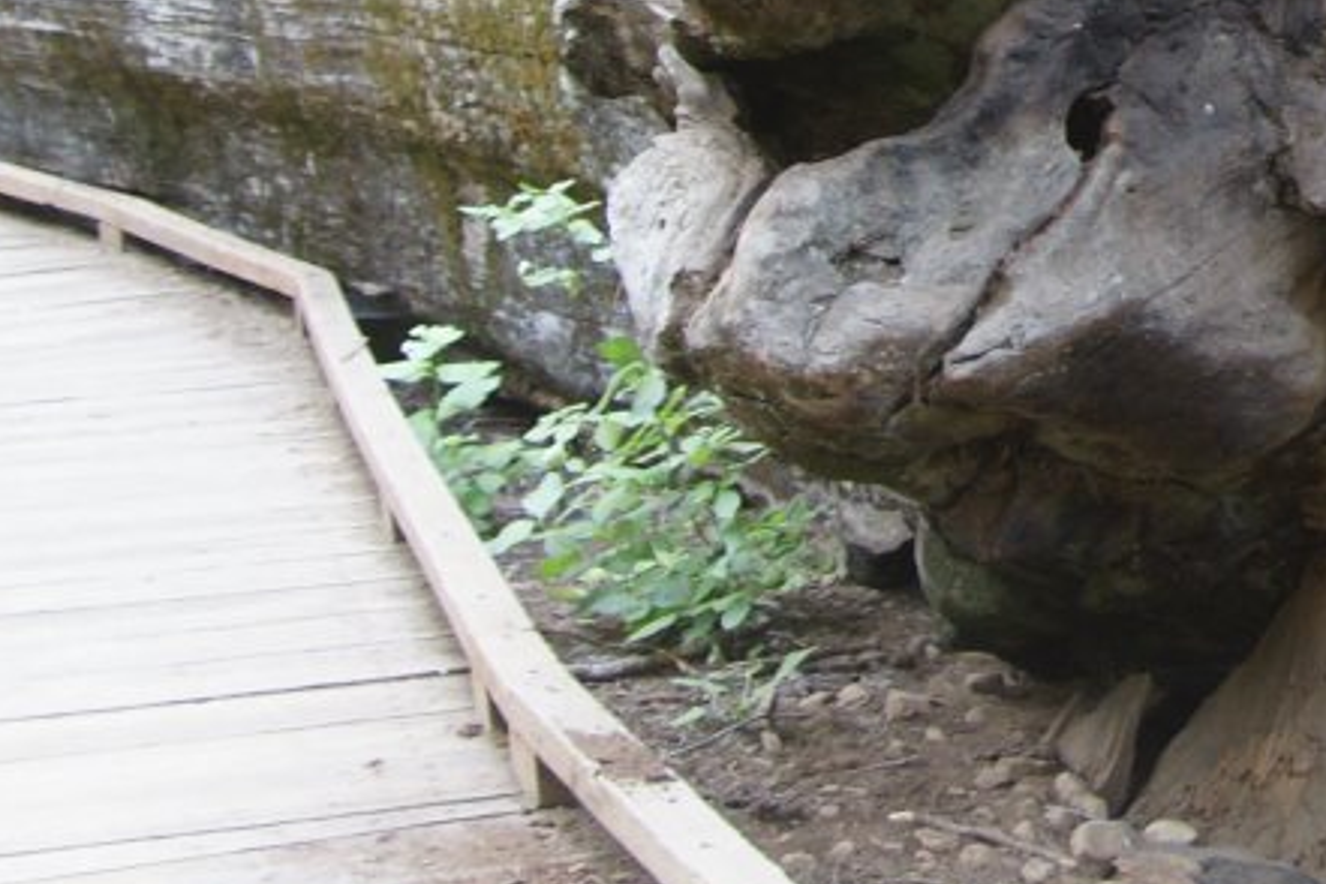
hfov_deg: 19.7
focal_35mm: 98
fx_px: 3609
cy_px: -453
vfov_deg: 13.2
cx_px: 1555
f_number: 3.5
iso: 400
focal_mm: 18
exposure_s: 1/30
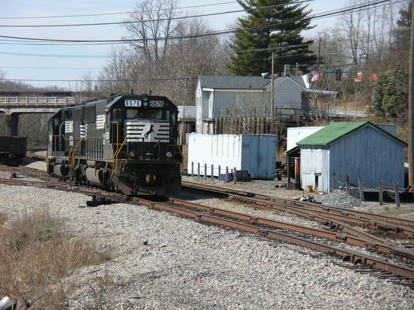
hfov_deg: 12.0
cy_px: 155
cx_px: 207
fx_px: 1972
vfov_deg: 9.0
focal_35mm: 165
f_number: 3.8
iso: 50
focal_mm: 27.3
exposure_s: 1/600
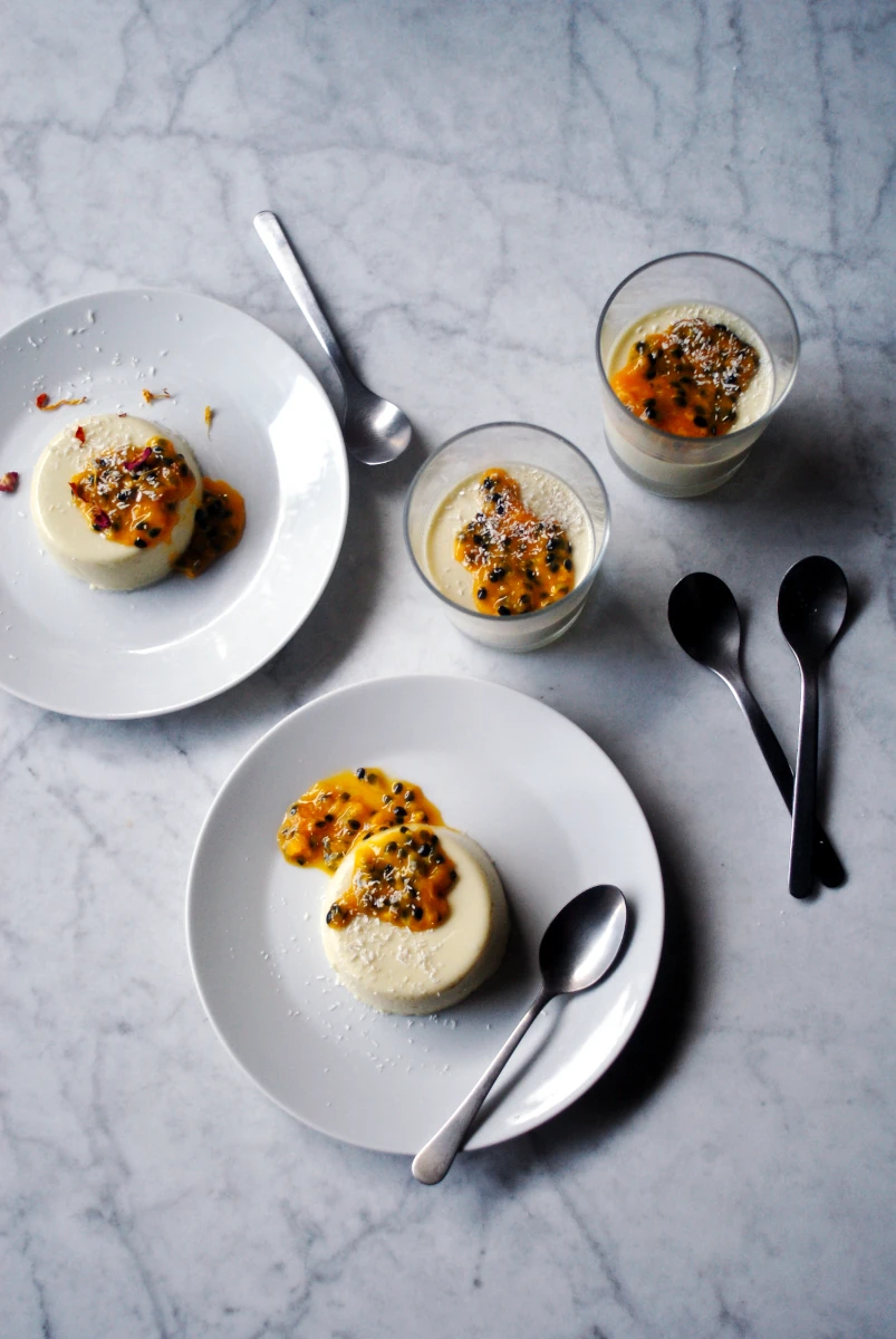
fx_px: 1564
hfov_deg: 32.0
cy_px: 670
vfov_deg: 46.4
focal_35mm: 42
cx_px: 448
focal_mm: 28
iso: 400
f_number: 2.8
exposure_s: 1/100
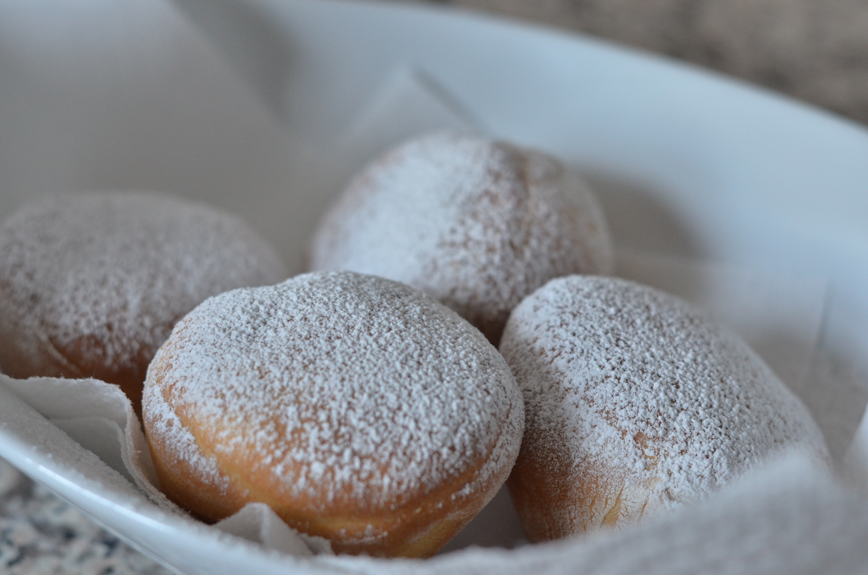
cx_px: 434
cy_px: 288
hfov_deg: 27.0
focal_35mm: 75
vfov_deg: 18.1
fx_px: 1805
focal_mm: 50
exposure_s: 1/125
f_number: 3.5
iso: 1000
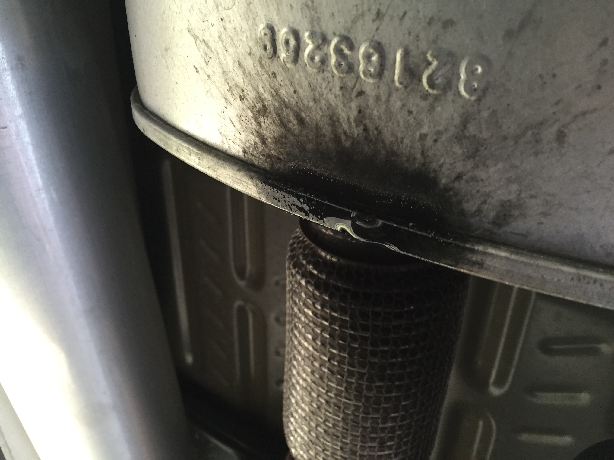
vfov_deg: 48.2
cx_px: 307
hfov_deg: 61.7
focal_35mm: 29
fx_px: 514
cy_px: 230
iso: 125
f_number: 2.2
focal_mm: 4.15
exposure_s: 1/30
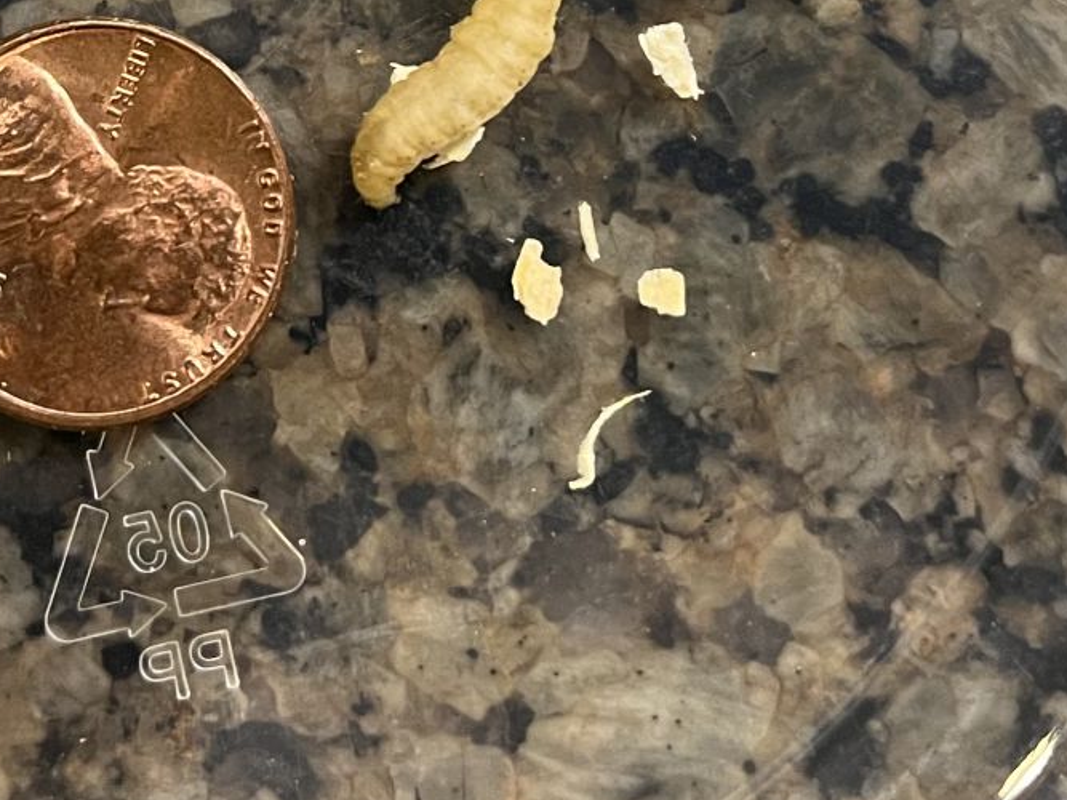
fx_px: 2404
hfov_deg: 24.8
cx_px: 294
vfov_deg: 17.7
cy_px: -237
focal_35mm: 78
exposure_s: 1/60
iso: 250
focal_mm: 5.1
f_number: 1.6
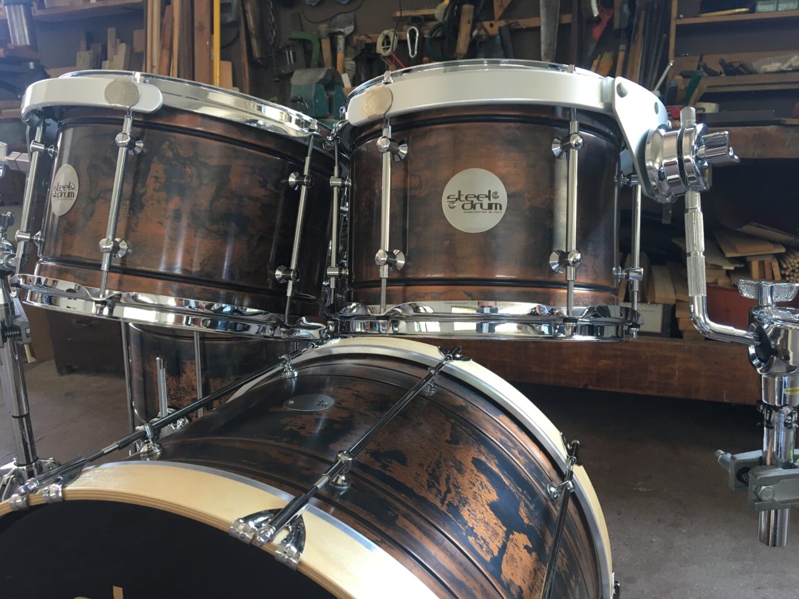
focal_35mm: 29
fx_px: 669
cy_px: 300
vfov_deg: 48.2
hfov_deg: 61.7
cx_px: 400
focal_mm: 4.15
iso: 50
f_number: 2.2
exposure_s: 1/33
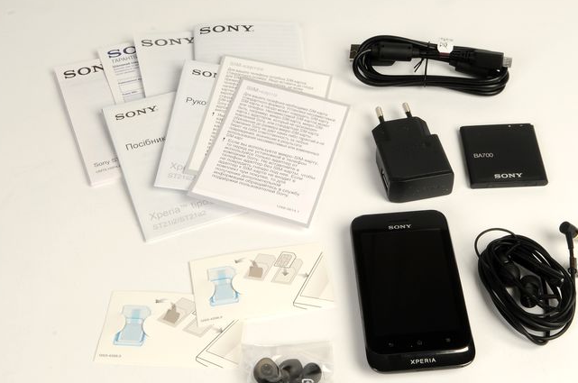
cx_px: 350
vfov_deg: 22.9
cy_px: 191
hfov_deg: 33.9
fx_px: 946
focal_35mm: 59
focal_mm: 28
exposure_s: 1/125
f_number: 20
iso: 200
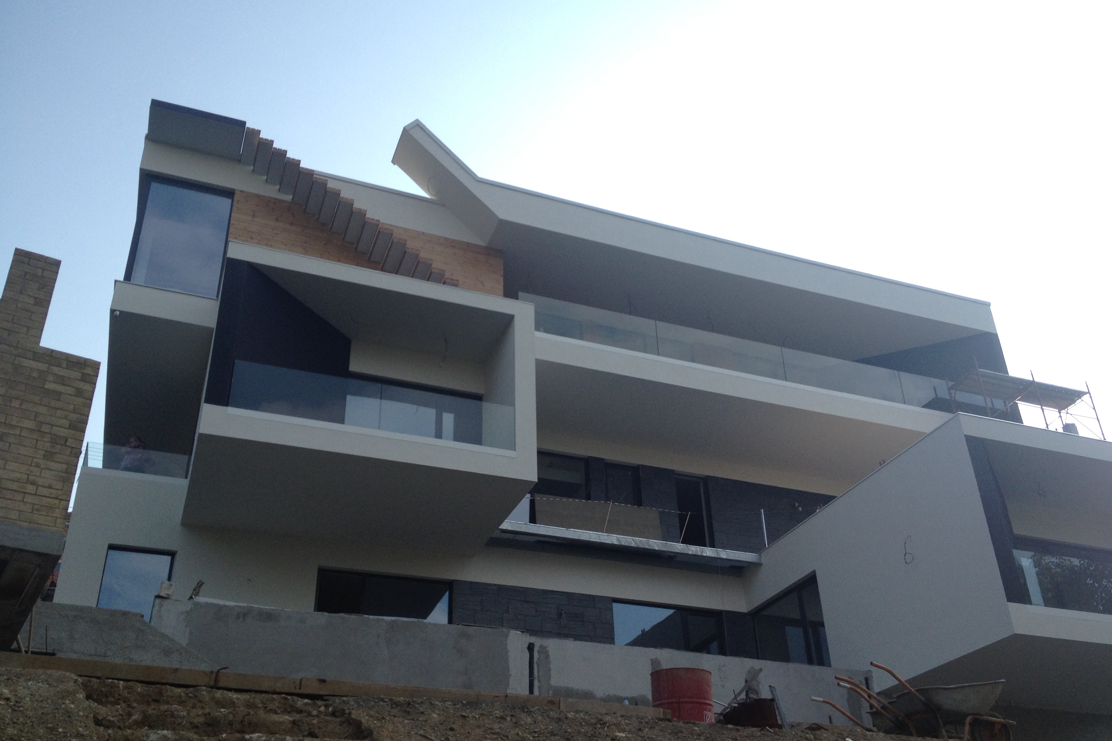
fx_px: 1143
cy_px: 410
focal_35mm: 37
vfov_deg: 35.9
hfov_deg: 51.9
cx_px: 563
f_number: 2.4
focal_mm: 4.28
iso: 80
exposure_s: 1/1255
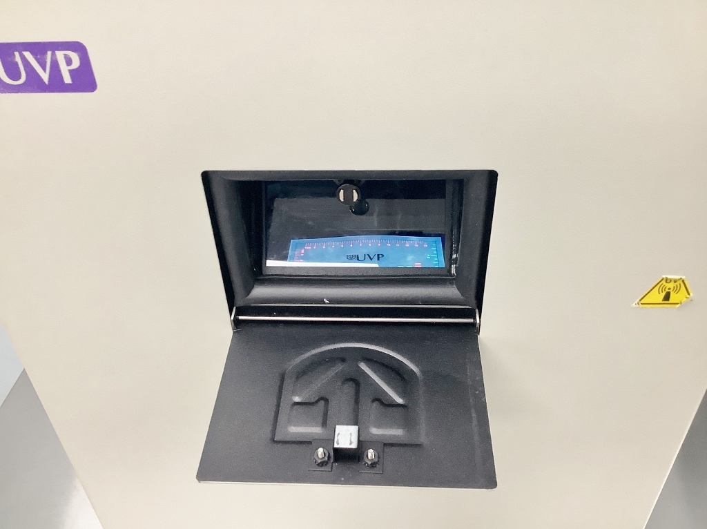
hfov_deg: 58.4
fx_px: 633
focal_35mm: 31
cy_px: 264
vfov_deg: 45.4
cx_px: 354
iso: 200
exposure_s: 1/60
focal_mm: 3.3
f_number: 2.4
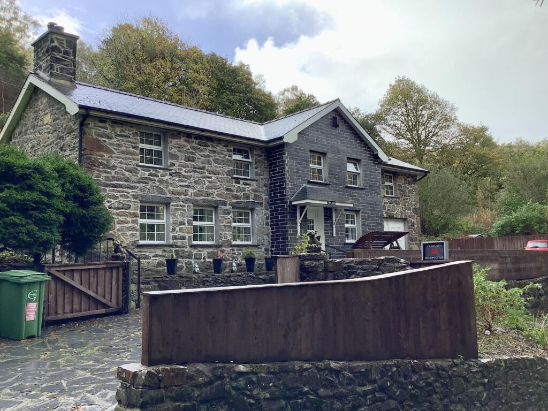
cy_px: 206
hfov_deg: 58.4
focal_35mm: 31
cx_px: 274
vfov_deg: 45.4
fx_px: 491
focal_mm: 3.3
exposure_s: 1/332
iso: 25
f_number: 2.4
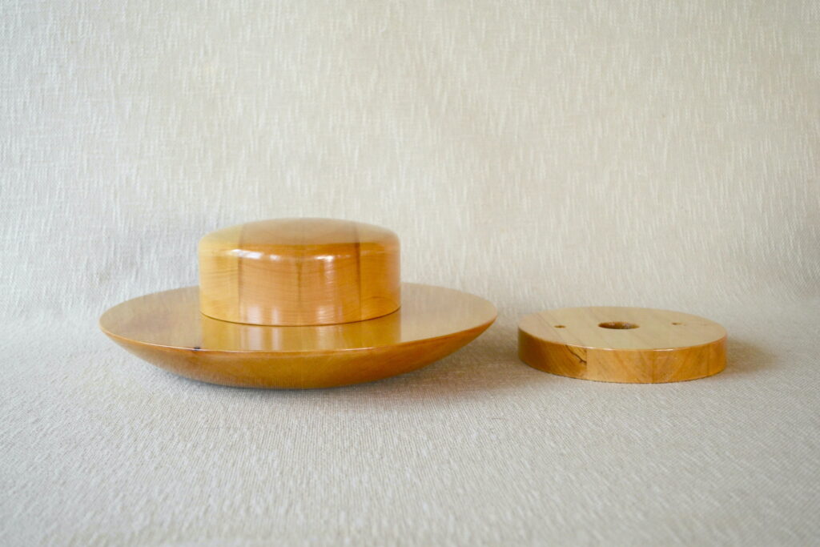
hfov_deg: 49.5
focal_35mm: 39
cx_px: 410
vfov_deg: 34.2
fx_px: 888
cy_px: 274
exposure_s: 1/80
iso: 200
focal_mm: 26
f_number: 4.5
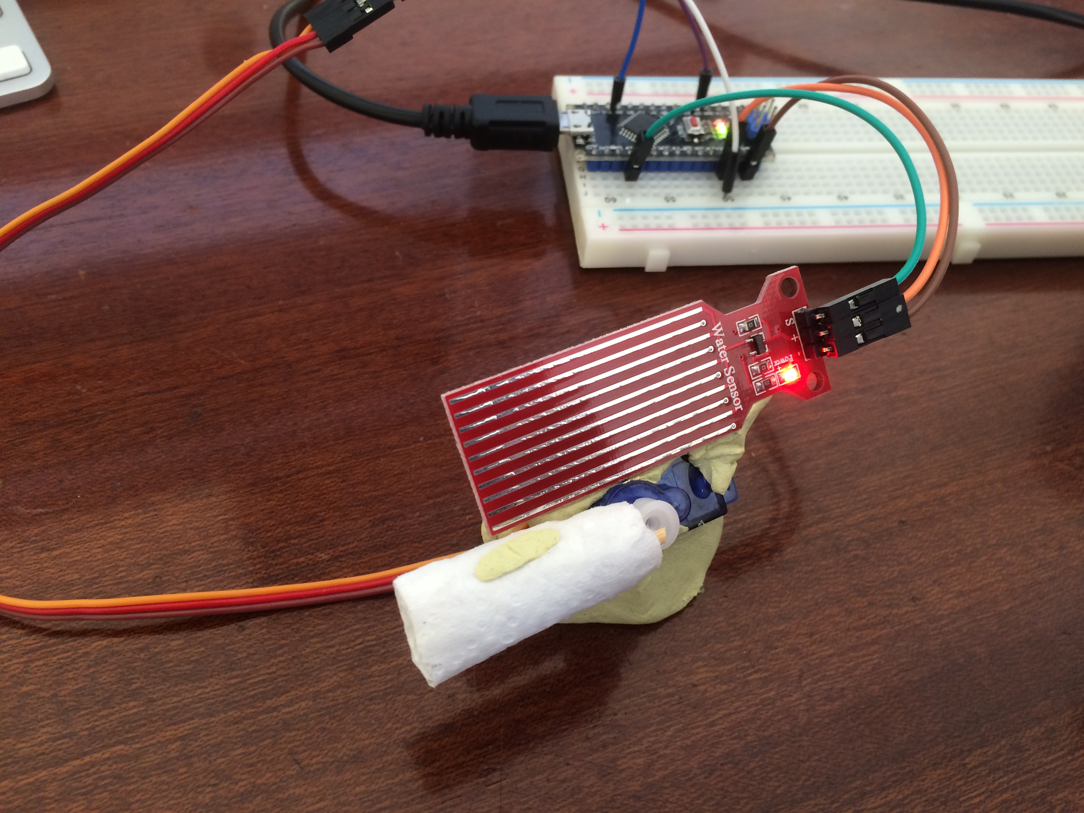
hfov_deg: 61.7
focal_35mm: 29
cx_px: 542
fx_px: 908
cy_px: 406
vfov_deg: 48.2
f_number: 2.2
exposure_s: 1/33
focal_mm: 4.15
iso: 100
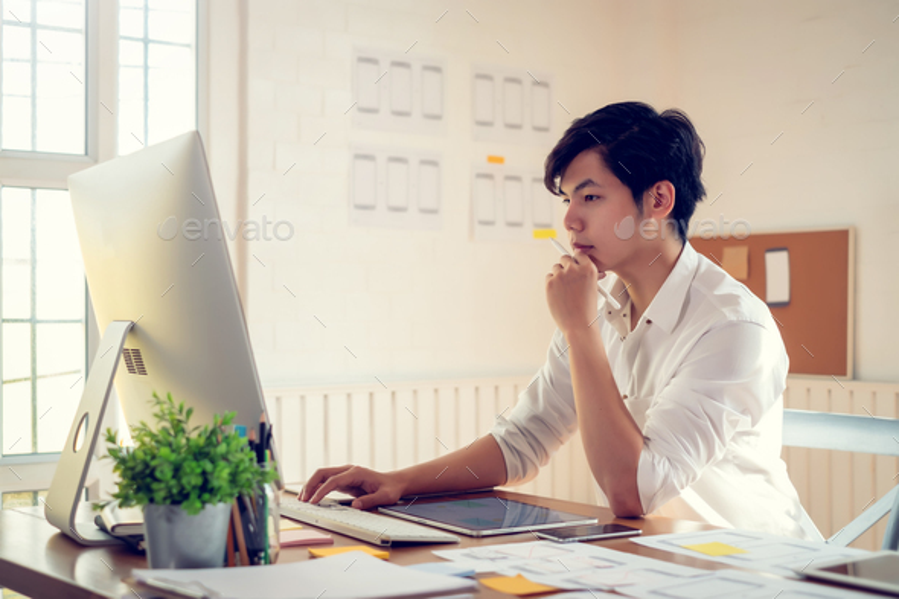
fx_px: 1323
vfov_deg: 25.5
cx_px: 450
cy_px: 300
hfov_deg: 37.5
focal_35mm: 53
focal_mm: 35
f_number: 2
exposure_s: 1/180
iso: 250
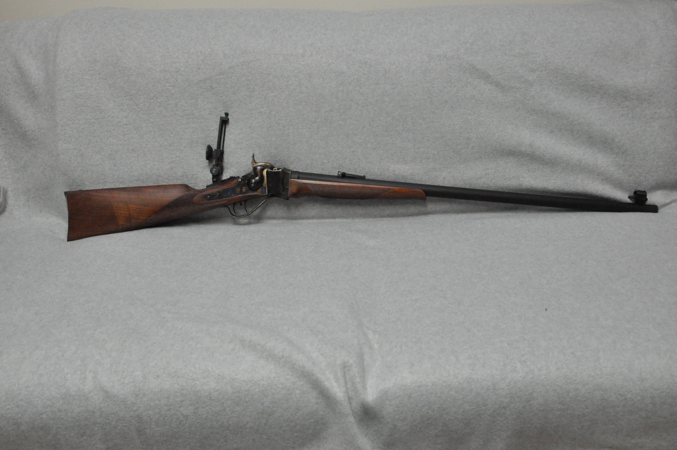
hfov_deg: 59.5
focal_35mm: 32
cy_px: 225
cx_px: 338
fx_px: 592
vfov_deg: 41.6
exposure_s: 1/60
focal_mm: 21
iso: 3200
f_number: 8
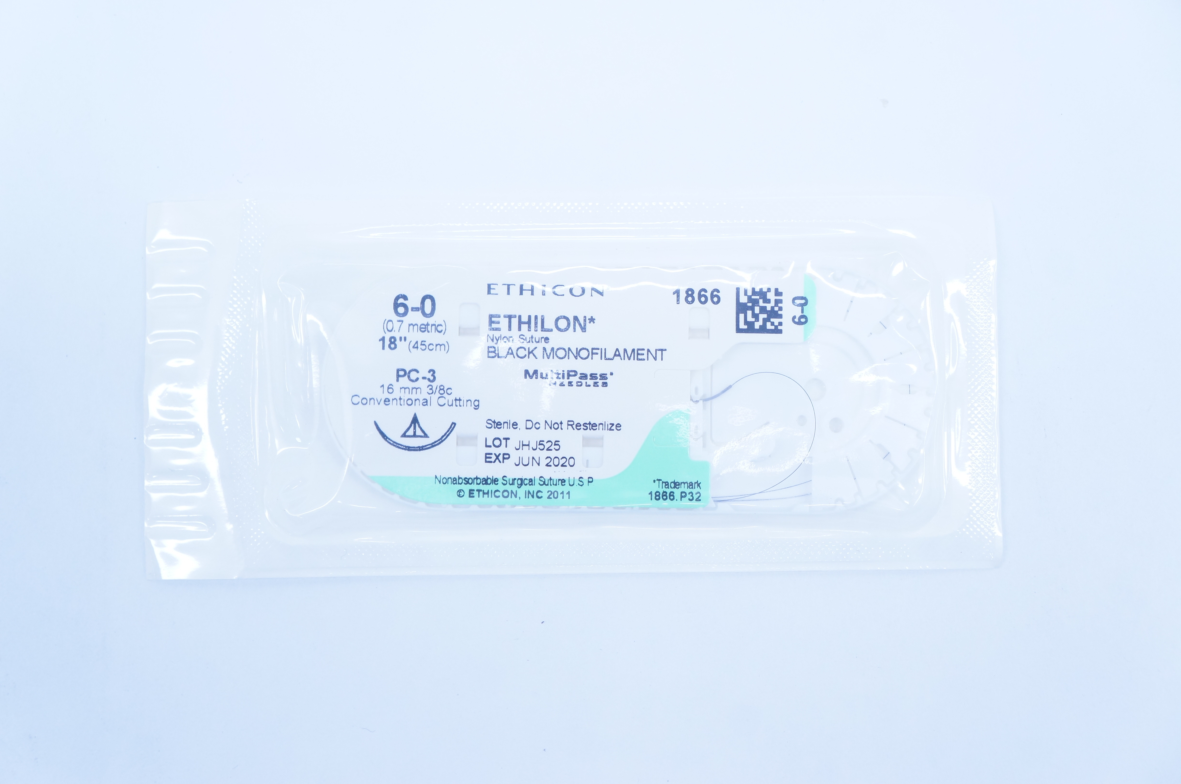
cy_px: 392
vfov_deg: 25.7
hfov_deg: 37.9
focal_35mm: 52
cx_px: 590
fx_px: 1720
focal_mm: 35
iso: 800
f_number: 5.6
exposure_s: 1/125
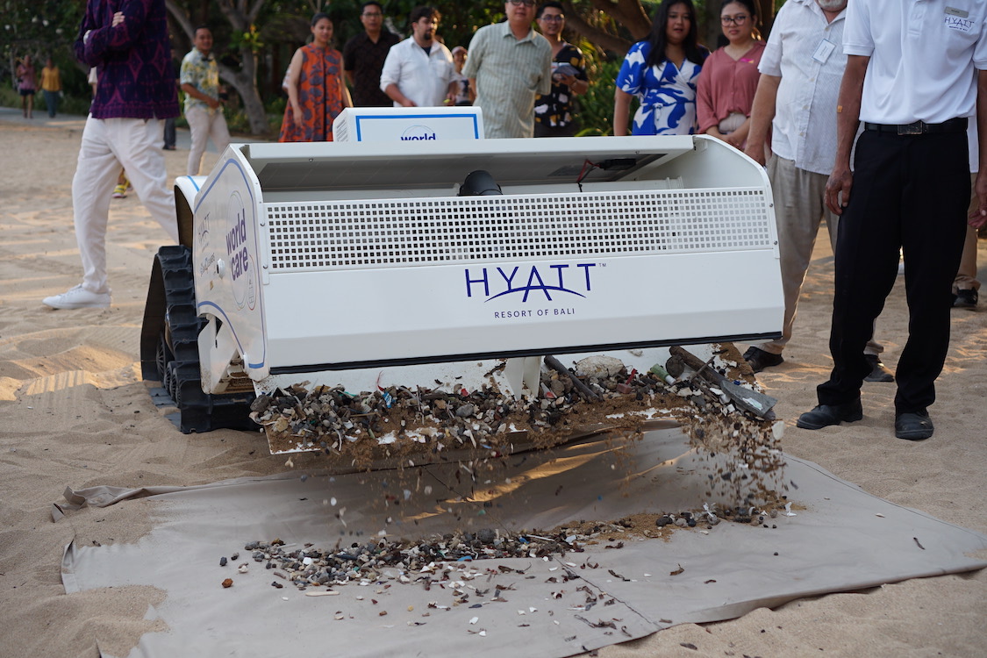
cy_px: 329
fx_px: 1426
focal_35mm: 52
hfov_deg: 38.2
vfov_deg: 26.0
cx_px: 494
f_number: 3.5
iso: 125
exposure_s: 1/250
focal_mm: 35
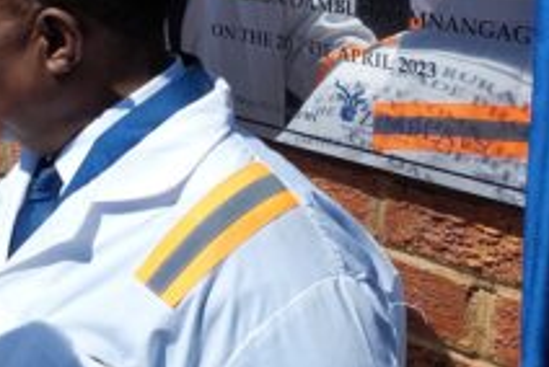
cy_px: 74
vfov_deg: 15.7
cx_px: -388
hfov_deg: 18.9
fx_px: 1329
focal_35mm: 87
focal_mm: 5.23
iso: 25
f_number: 1.8
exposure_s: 1/1739
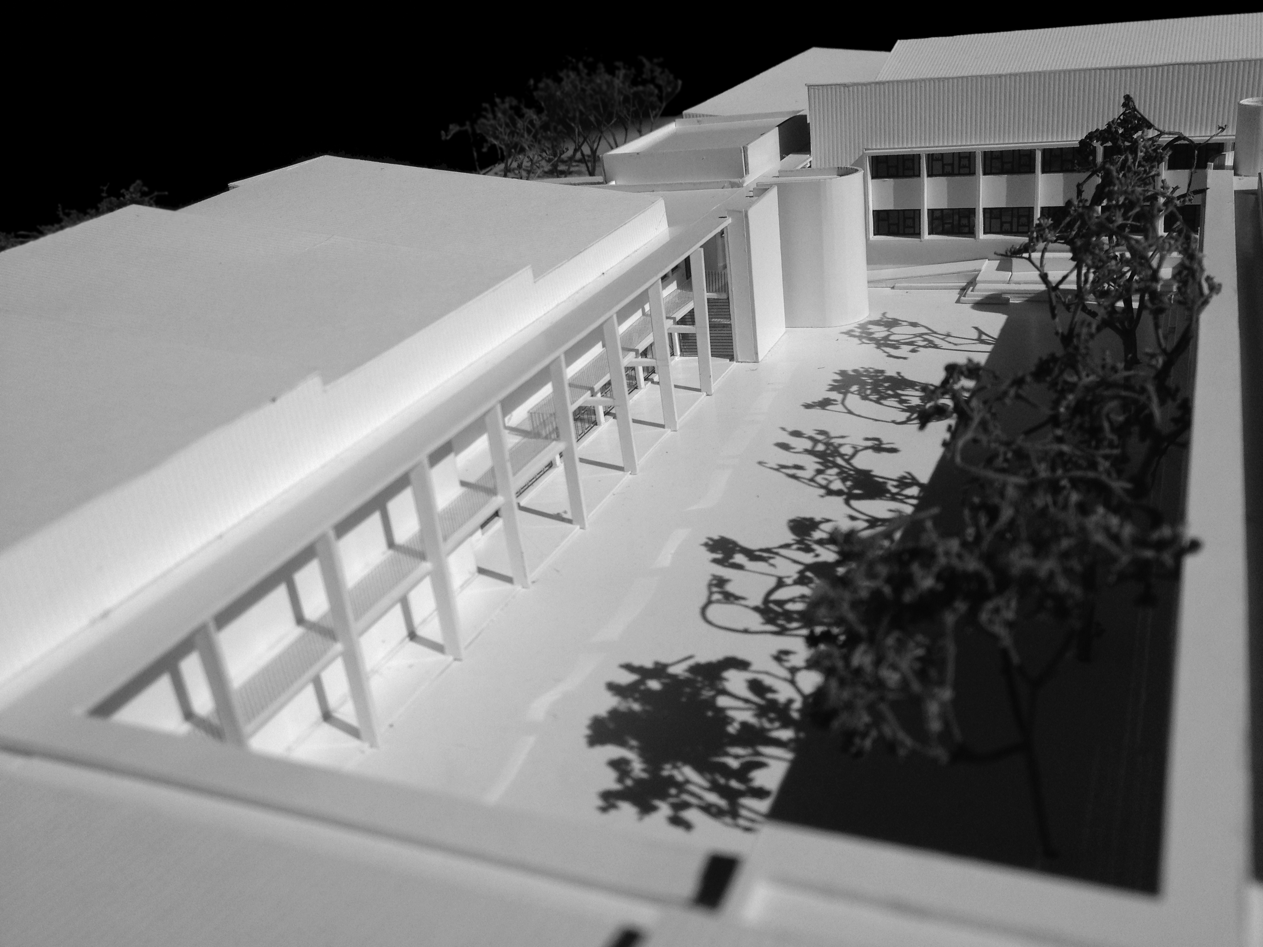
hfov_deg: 52.6
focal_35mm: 35
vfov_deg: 40.7
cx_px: 632
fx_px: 1277
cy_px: 474
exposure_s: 1/7937
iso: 50
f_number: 2.4
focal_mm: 4.28
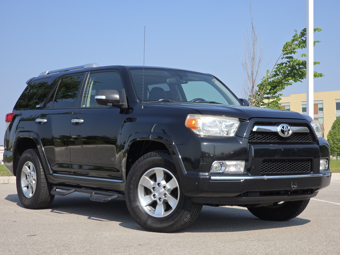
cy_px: 128
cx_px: 170
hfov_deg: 28.2
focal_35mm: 69
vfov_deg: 21.3
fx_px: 678
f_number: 2.4
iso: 50
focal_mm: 7.9
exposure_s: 1/1732
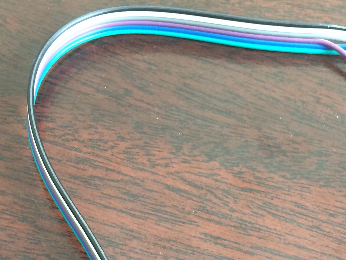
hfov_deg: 27.8
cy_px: 258
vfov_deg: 20.6
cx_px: 257
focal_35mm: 69
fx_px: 690
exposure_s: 1/30
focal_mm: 4.15
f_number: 2.2
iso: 100
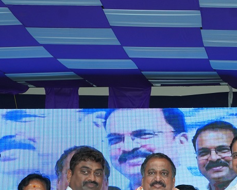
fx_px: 1040
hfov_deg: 12.9
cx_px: 210
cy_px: 242
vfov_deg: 10.2
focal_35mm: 148
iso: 640
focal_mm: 48.4
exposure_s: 1/160
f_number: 6.3
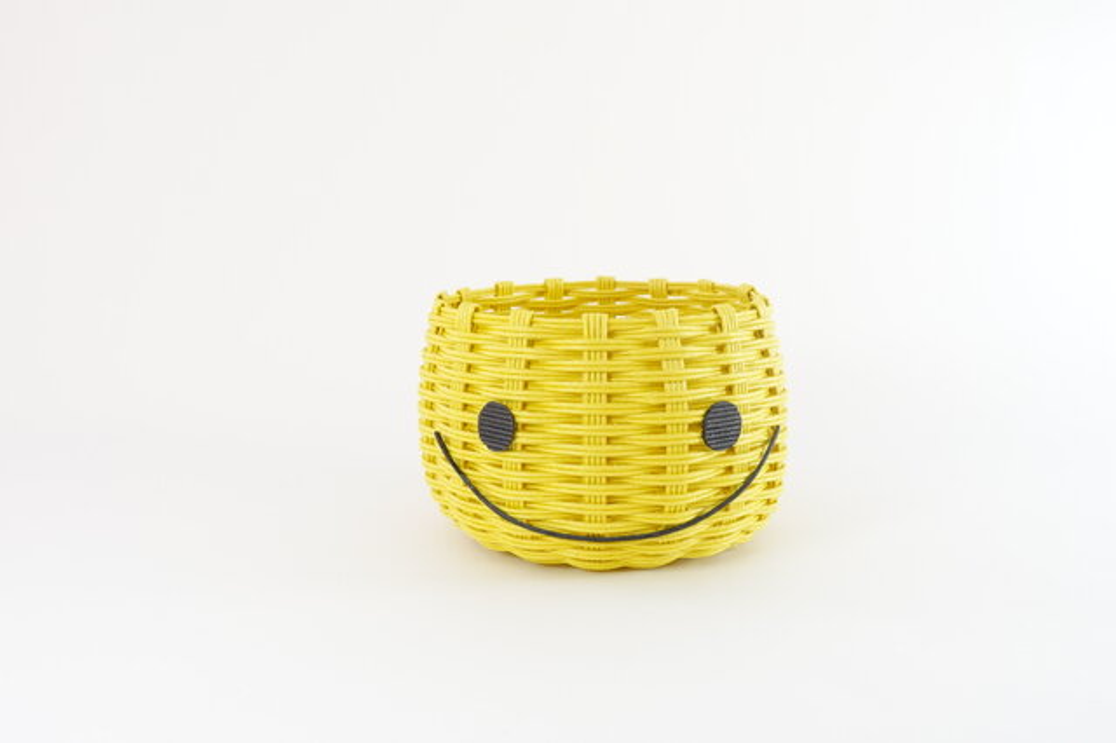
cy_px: 372
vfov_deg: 39.9
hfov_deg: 57.2
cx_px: 558
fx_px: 1022
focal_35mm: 33
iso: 125
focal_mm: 12.79
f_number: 11
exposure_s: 1
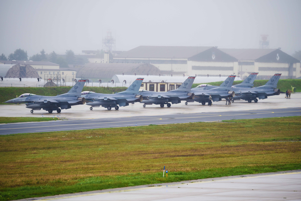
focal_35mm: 280
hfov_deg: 7.4
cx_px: 150
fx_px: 2342
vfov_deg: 4.9
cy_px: 100
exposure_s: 1/160
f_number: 5.6
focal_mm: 280
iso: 200
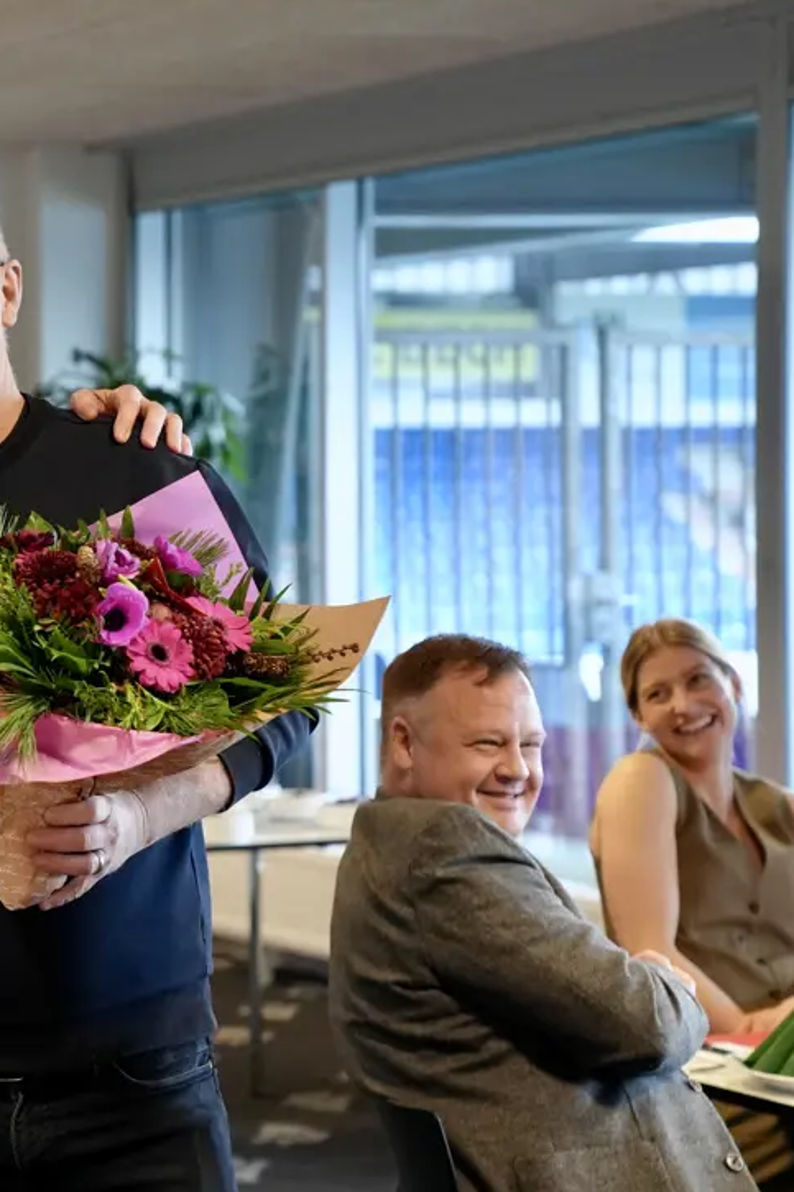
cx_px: -127
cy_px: 539
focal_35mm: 106
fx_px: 3508
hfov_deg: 12.6
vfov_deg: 19.3
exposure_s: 1/160
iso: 5000
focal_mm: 64
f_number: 4
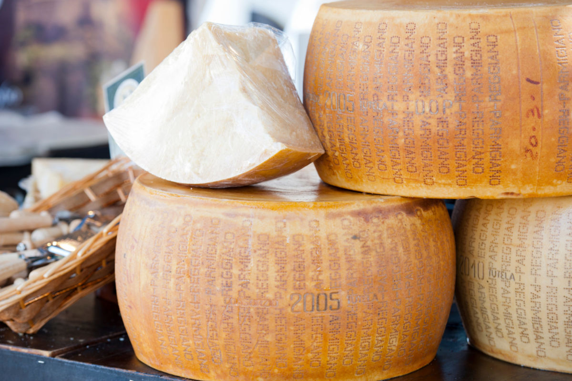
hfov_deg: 16.8
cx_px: 286
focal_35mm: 122
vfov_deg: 11.2
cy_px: 190
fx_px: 1938
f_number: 4.5
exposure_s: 1/100
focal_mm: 122
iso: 200
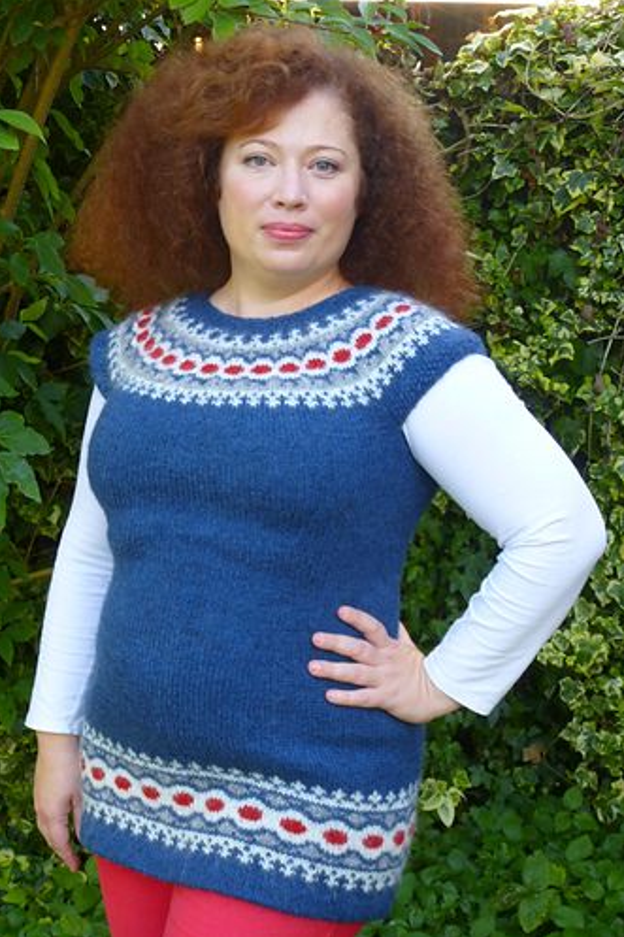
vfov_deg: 29.7
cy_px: 469
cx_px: 286
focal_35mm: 68
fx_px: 1769
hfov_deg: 20.0
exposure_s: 1/60
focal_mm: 11.7
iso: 200
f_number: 4.6
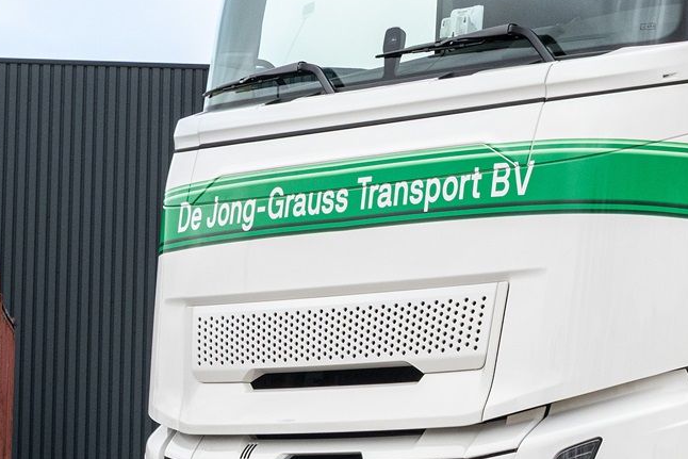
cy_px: 283
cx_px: 889
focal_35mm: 147
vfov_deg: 9.3
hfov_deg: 13.5
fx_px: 2810
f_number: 8
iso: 640
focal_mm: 38
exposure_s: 1/100
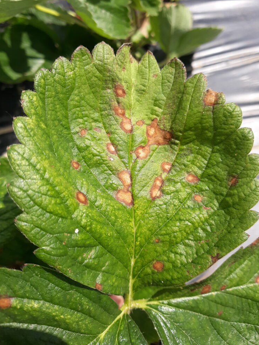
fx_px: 289
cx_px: 126
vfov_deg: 61.6
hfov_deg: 48.2
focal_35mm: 29
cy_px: 168
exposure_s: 1/1099
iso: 40
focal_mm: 3.7
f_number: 1.7
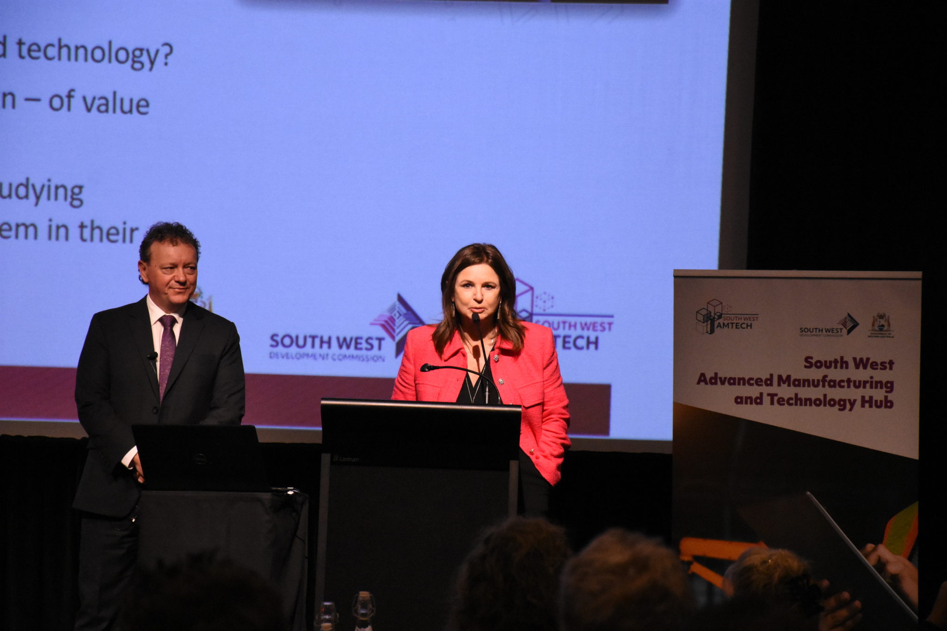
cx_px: 474
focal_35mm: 158
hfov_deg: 13.0
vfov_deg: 8.7
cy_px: 316
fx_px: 4142
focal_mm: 105
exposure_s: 1/250
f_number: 8
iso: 5000
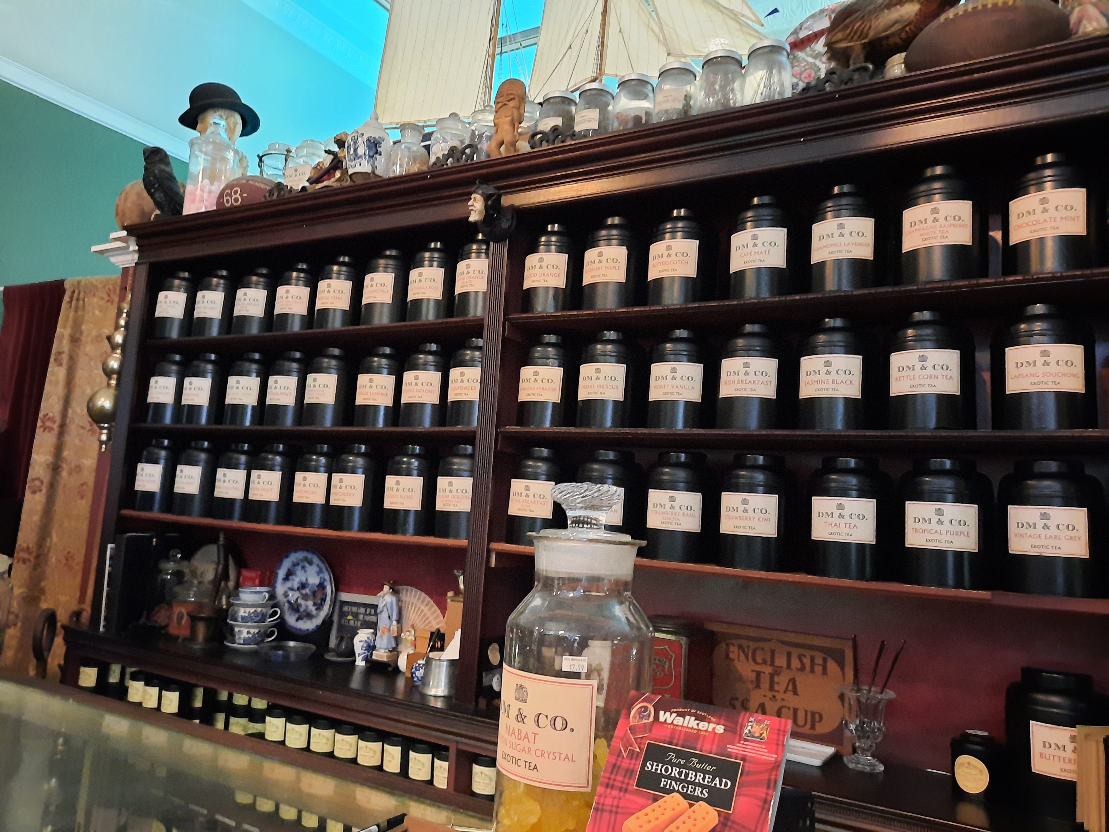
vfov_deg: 54.9
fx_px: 801
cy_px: 416
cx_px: 554
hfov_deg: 69.4
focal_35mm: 25
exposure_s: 1/20
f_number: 2
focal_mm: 4.6
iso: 1000
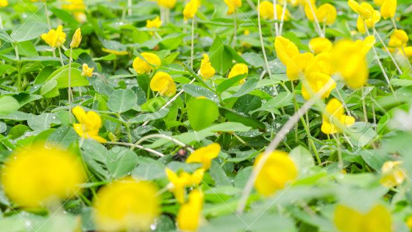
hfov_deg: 14.9
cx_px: 248
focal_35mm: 144
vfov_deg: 8.4
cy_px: 99
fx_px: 1573
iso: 100
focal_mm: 50
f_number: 6.7
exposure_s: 1/60
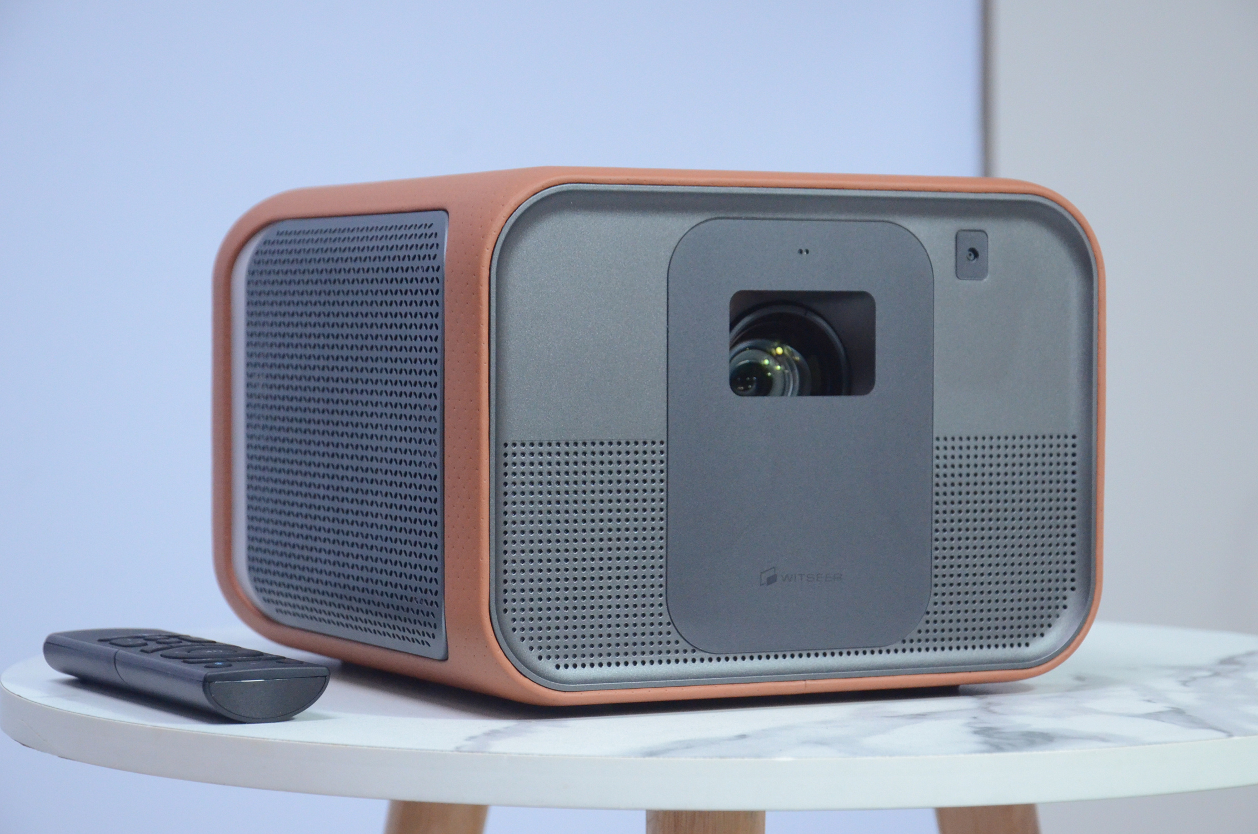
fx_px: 3453
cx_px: 629
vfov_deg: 13.8
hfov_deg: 20.6
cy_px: 417
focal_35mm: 99
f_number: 5.6
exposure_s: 1/125
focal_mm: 66
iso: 2500
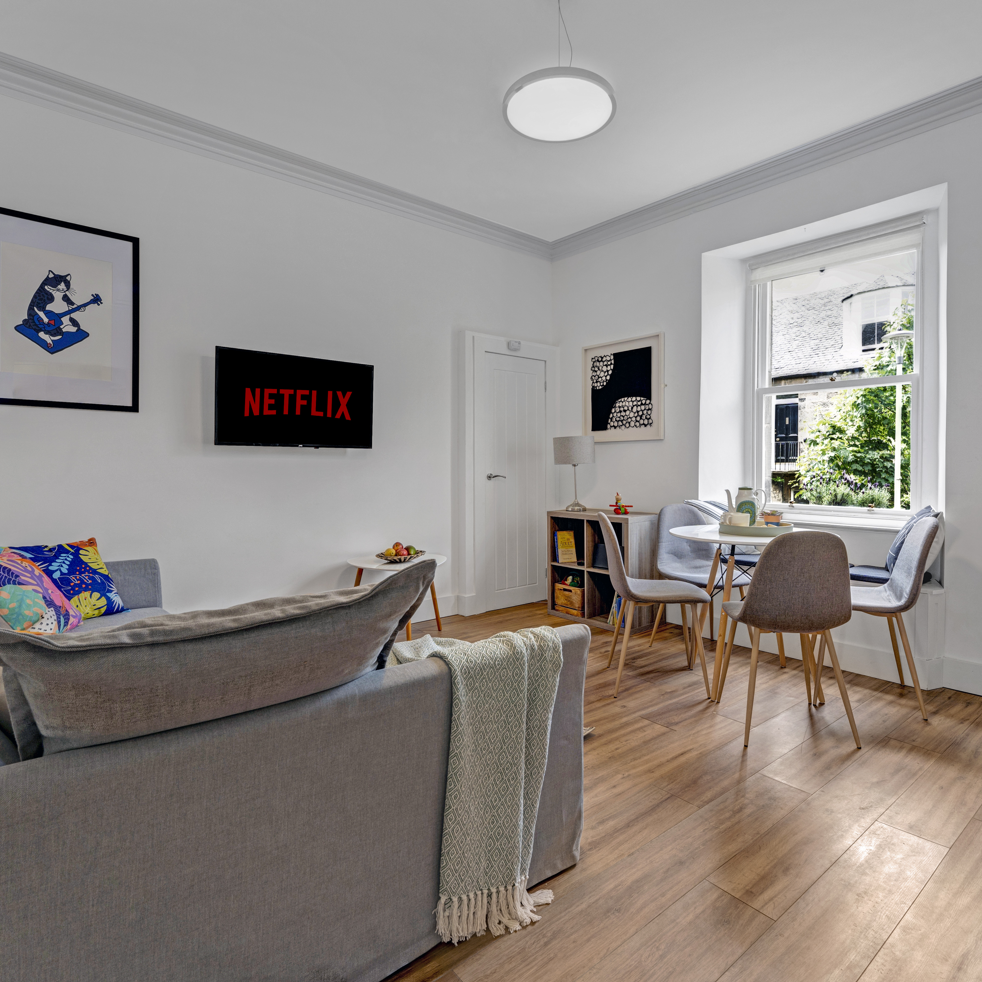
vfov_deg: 80.7
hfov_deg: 80.5
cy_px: 488
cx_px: 534
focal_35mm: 18
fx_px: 578
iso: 200
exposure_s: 1/10
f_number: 9
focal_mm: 14
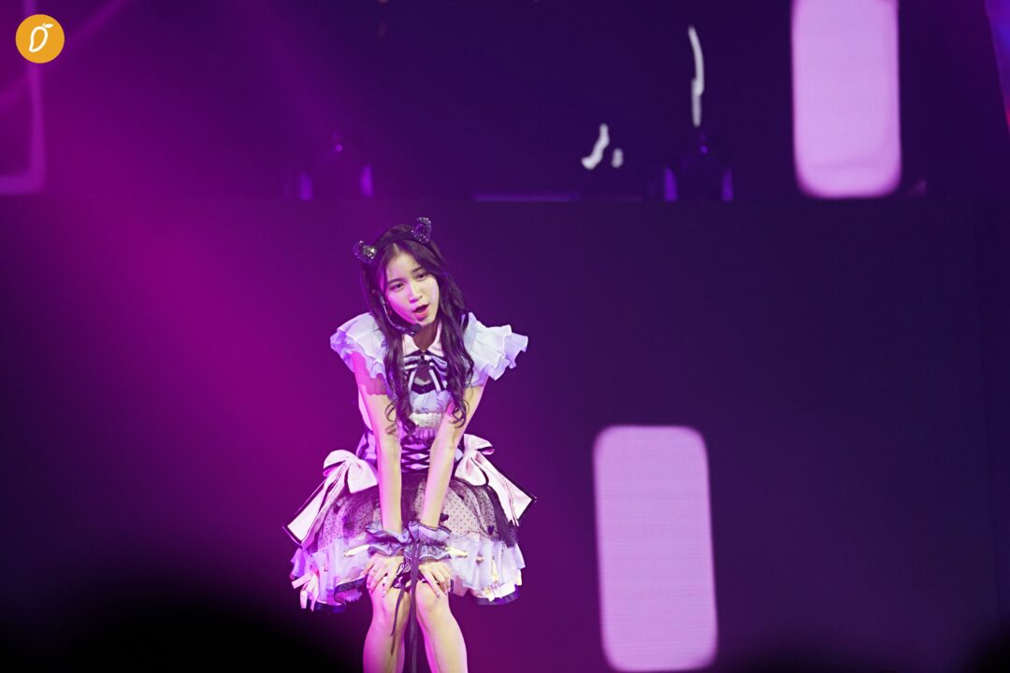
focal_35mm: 383
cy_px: 336
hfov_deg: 5.4
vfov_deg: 3.6
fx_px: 10756
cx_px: 505
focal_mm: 383.4
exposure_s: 1/100
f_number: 6.3
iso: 1250
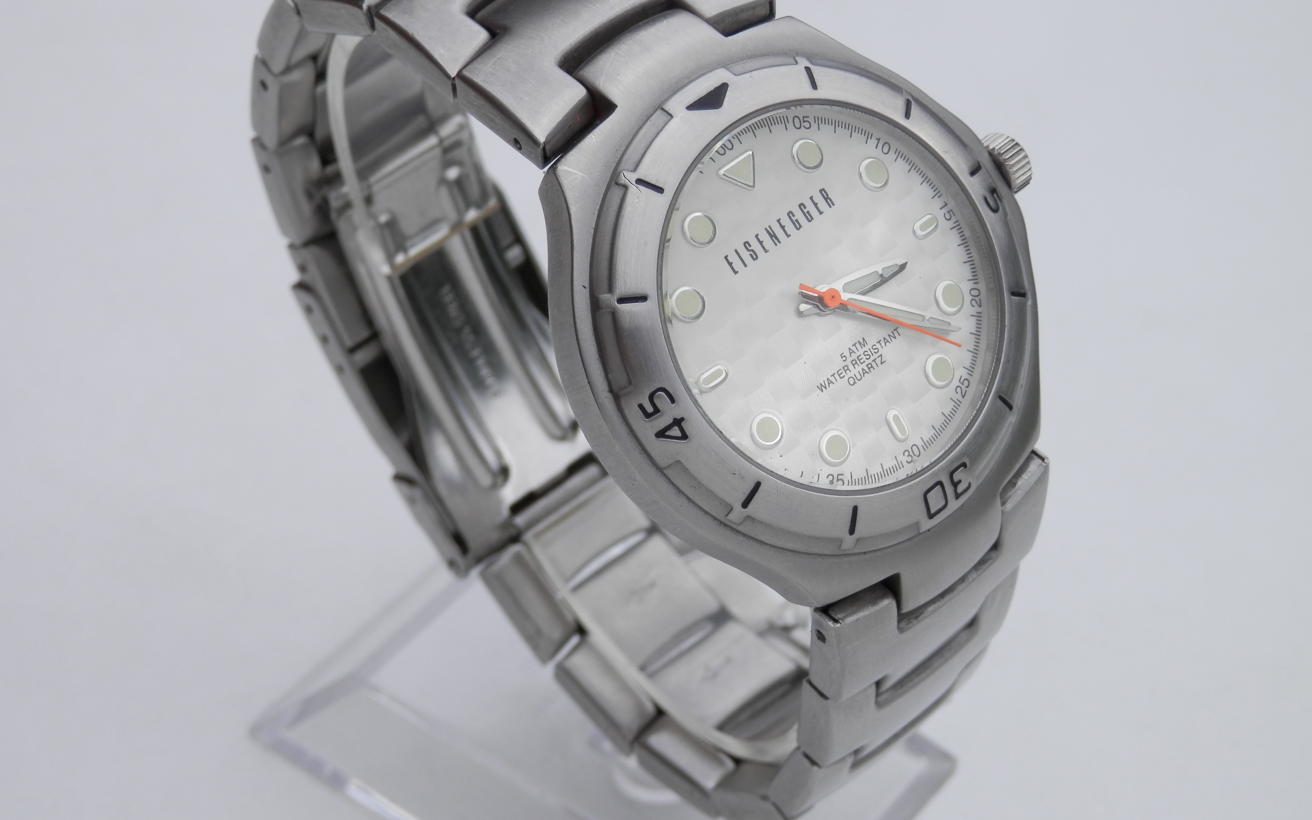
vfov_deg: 16.7
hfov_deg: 26.5
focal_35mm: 78
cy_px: 355
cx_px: 651
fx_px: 2789
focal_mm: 13.1
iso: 80
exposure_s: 1/500
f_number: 4.5
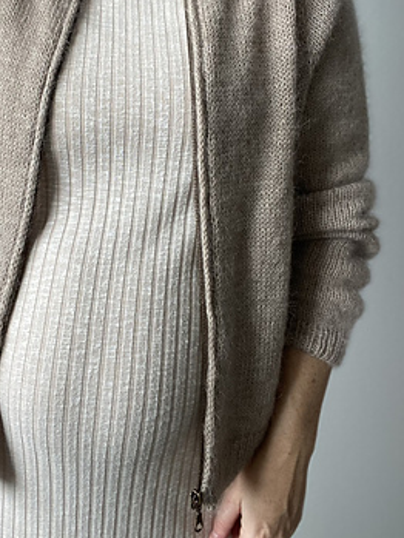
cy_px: 174
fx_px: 669
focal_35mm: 43
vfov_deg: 43.2
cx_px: 129
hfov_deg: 33.3
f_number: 2.2
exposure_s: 1/122
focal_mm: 2.71
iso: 64
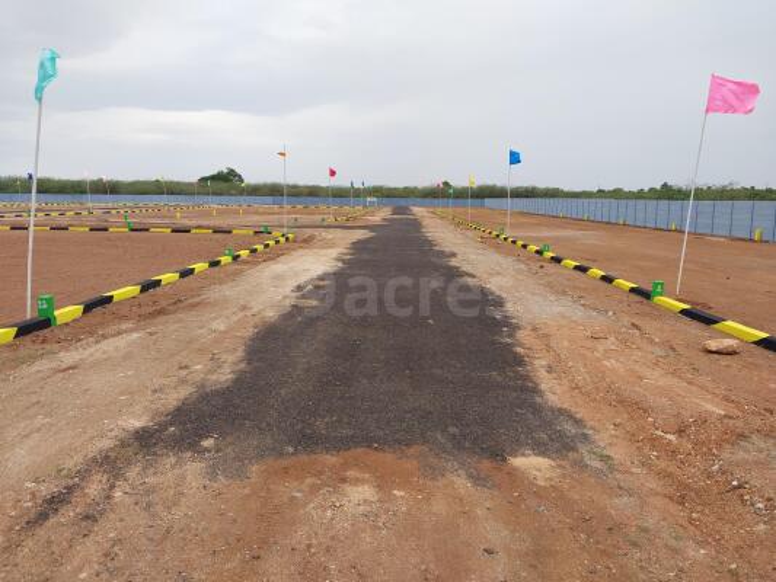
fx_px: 673
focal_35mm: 30
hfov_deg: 60.0
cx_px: 388
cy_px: 291
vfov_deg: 46.8
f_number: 1.8
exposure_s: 1/100
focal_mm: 4.6
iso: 25
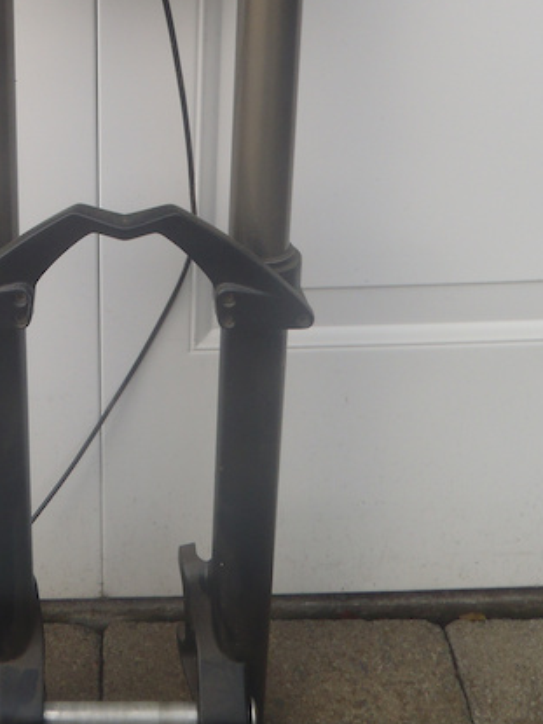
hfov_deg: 26.6
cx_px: 117
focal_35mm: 54
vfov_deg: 34.2
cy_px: 115
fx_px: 1130
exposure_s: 1/100
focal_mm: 5
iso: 64
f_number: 4
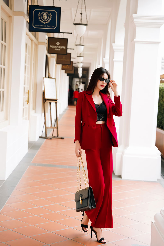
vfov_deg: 28.8
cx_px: 82
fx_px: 478
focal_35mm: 70
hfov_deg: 19.5
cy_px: 123
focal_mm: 70
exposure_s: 1/200
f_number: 4
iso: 400
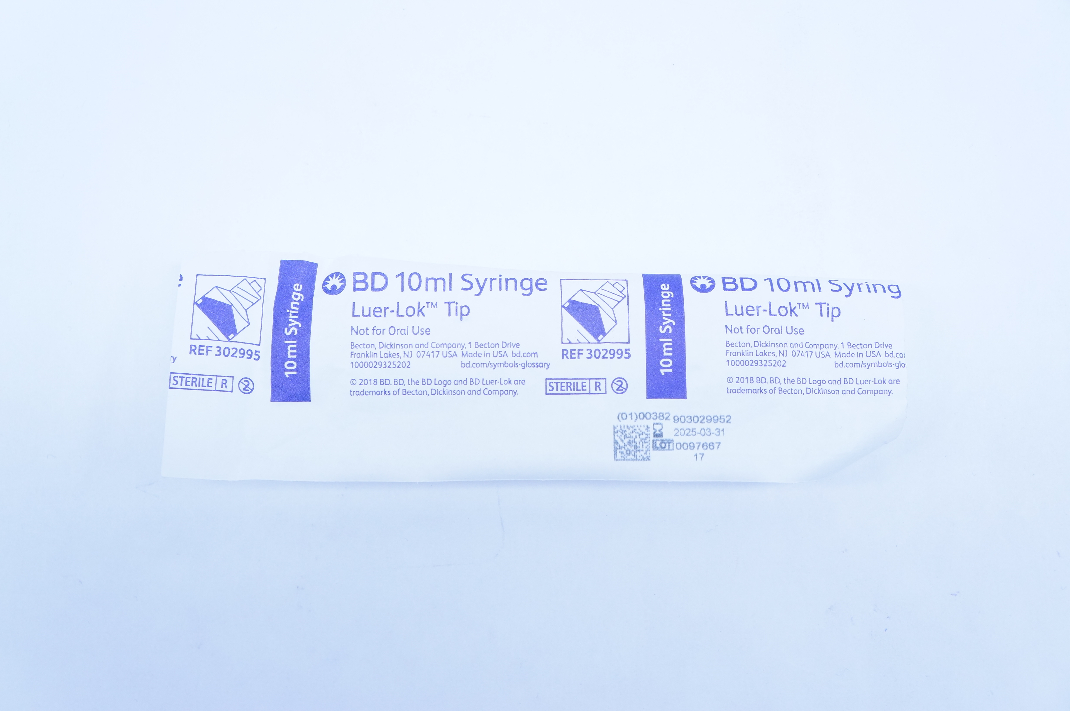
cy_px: 356
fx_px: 1336
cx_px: 535
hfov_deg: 43.6
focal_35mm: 45
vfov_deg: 29.8
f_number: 5.6
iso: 800
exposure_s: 1/125
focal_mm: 30
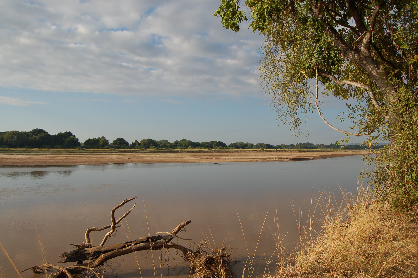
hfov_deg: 67.4
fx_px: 313
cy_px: 139
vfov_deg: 47.8
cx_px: 209
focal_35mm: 27
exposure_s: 1/200
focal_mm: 18
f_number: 7.1
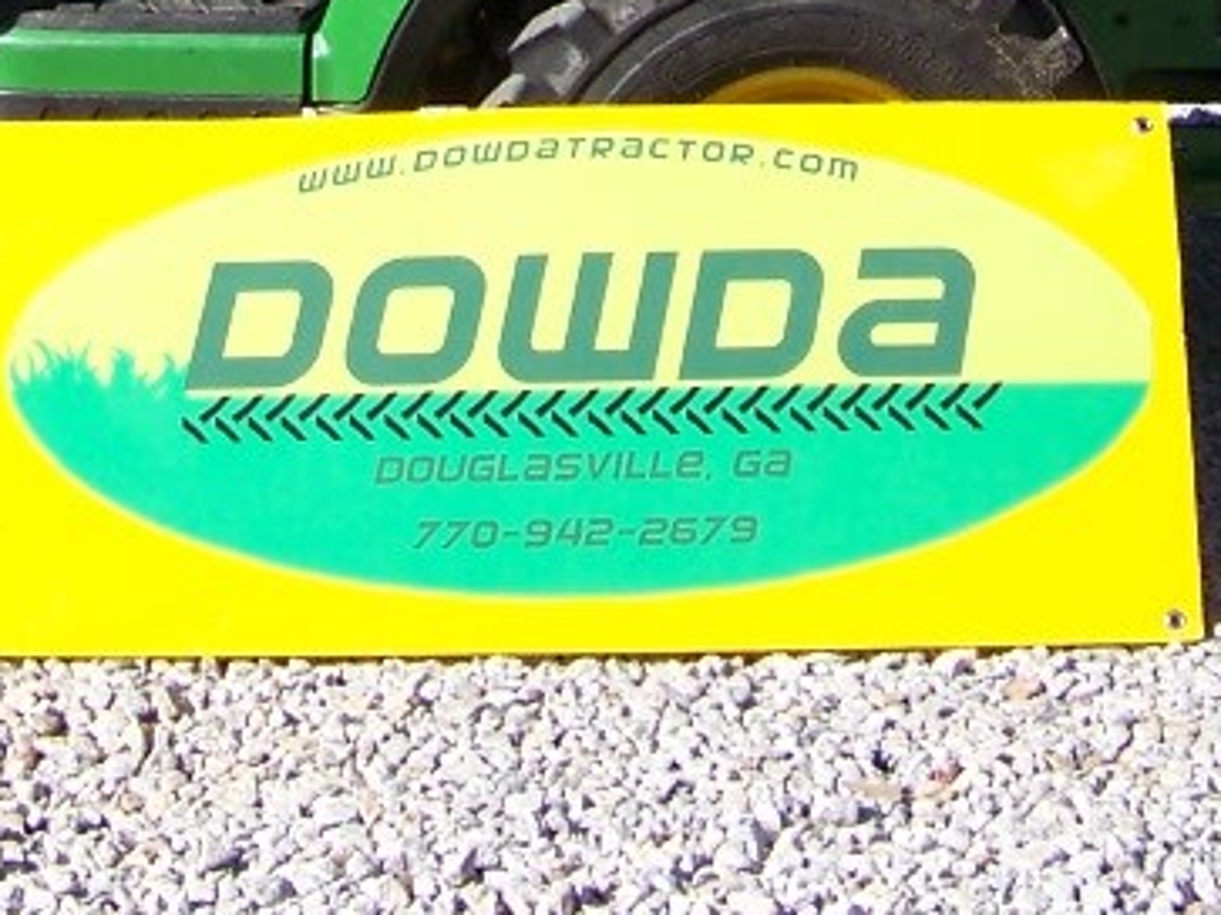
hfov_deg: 15.5
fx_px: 4478
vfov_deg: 11.0
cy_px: -643
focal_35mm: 127
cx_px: 390
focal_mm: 5.85
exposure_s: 1/800
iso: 64
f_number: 2.8
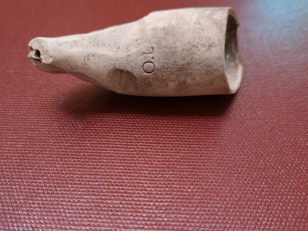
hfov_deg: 58.4
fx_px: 276
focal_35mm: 31
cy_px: 128
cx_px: 155
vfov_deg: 45.4
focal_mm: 5.4
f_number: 1.8
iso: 800
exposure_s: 1/60
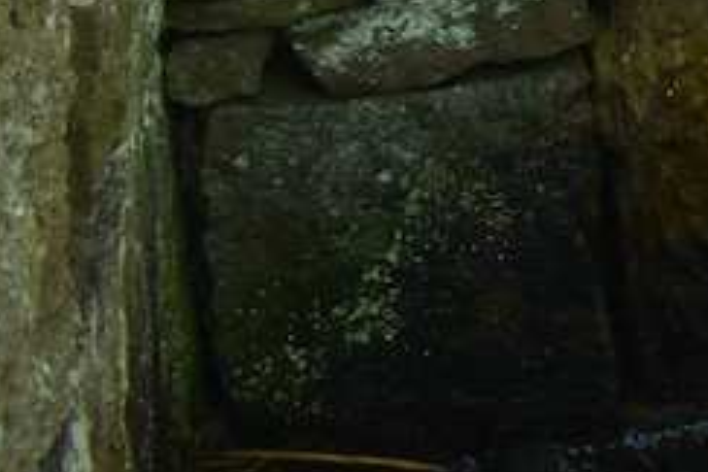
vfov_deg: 8.7
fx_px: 2792
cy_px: -685
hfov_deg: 12.4
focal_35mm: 142
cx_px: 1500
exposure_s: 1/250
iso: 200
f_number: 5.6
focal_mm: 18
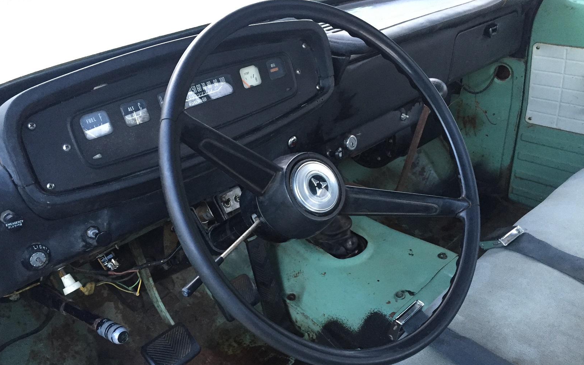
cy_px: 203
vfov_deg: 40.5
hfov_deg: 61.2
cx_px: 293
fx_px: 493
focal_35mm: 31
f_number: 2.2
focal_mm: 4.15
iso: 200
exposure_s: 1/30
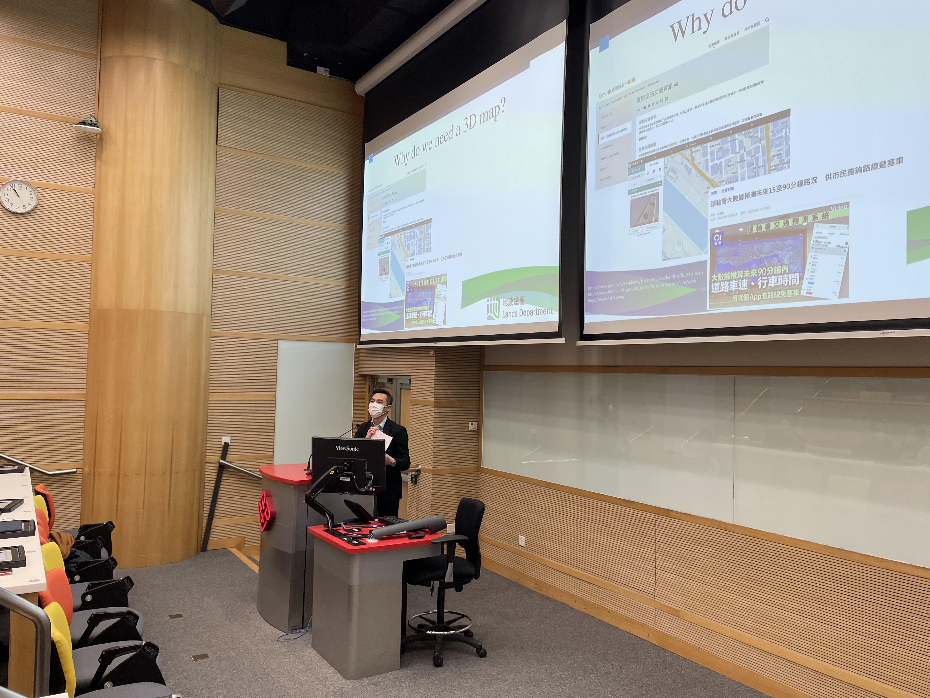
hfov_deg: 65.3
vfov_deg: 51.4
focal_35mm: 27
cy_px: 351
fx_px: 725
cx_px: 473
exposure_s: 1/90
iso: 64
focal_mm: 4.2
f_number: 1.6
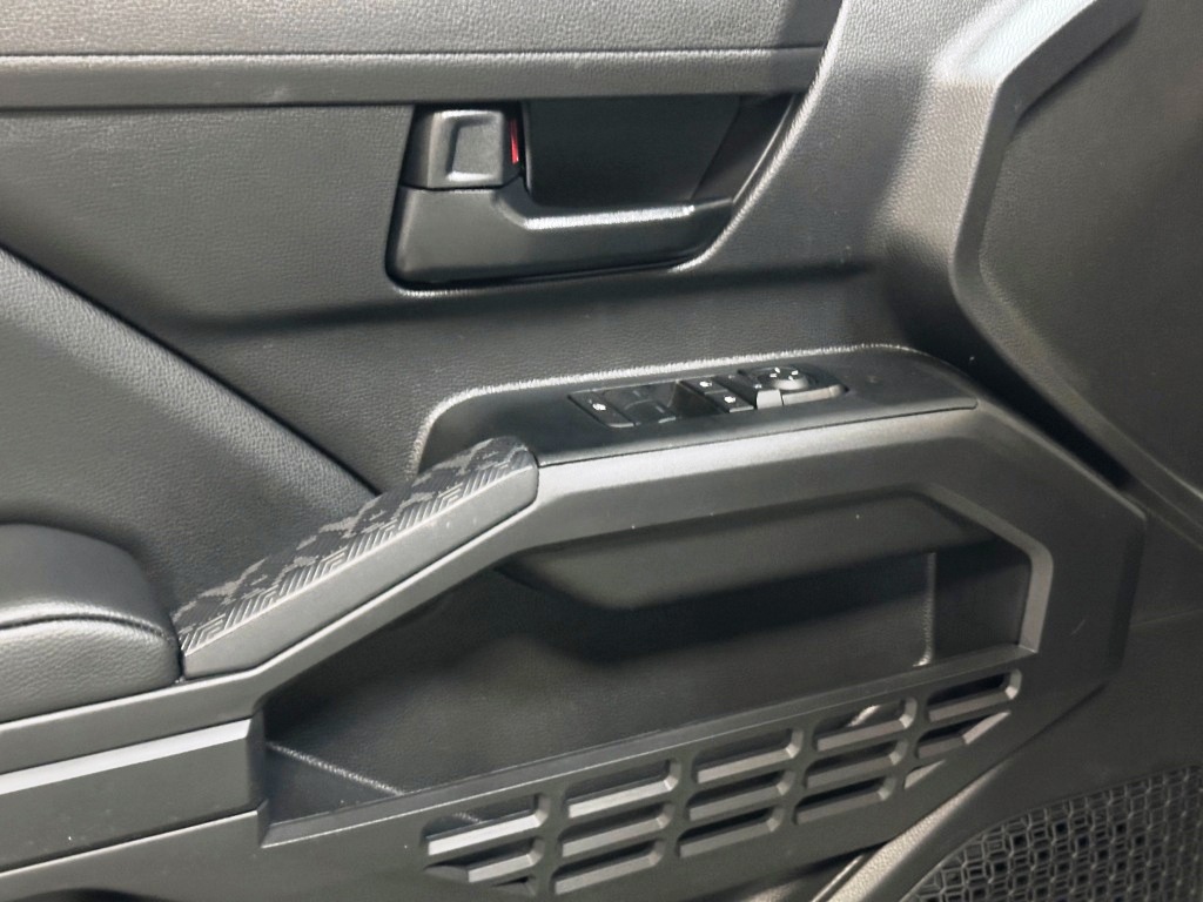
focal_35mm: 48
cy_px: 451
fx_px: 1668
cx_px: 602
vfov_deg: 30.3
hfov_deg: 39.7
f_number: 1.78
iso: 640
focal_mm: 6.86
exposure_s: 1/20
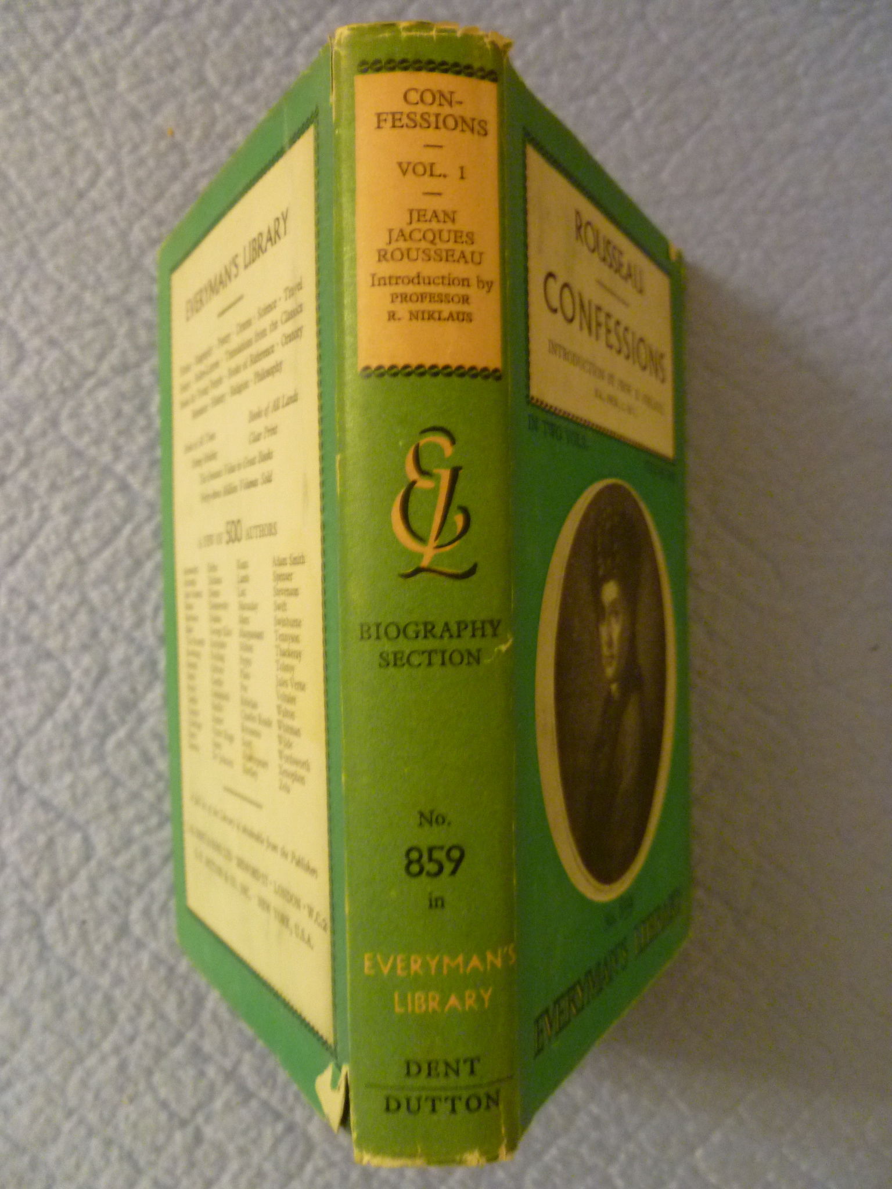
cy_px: 594
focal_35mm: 28
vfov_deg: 63.4
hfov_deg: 49.7
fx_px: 962
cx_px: 446
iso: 400
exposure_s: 1/6
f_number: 3.3
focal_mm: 5
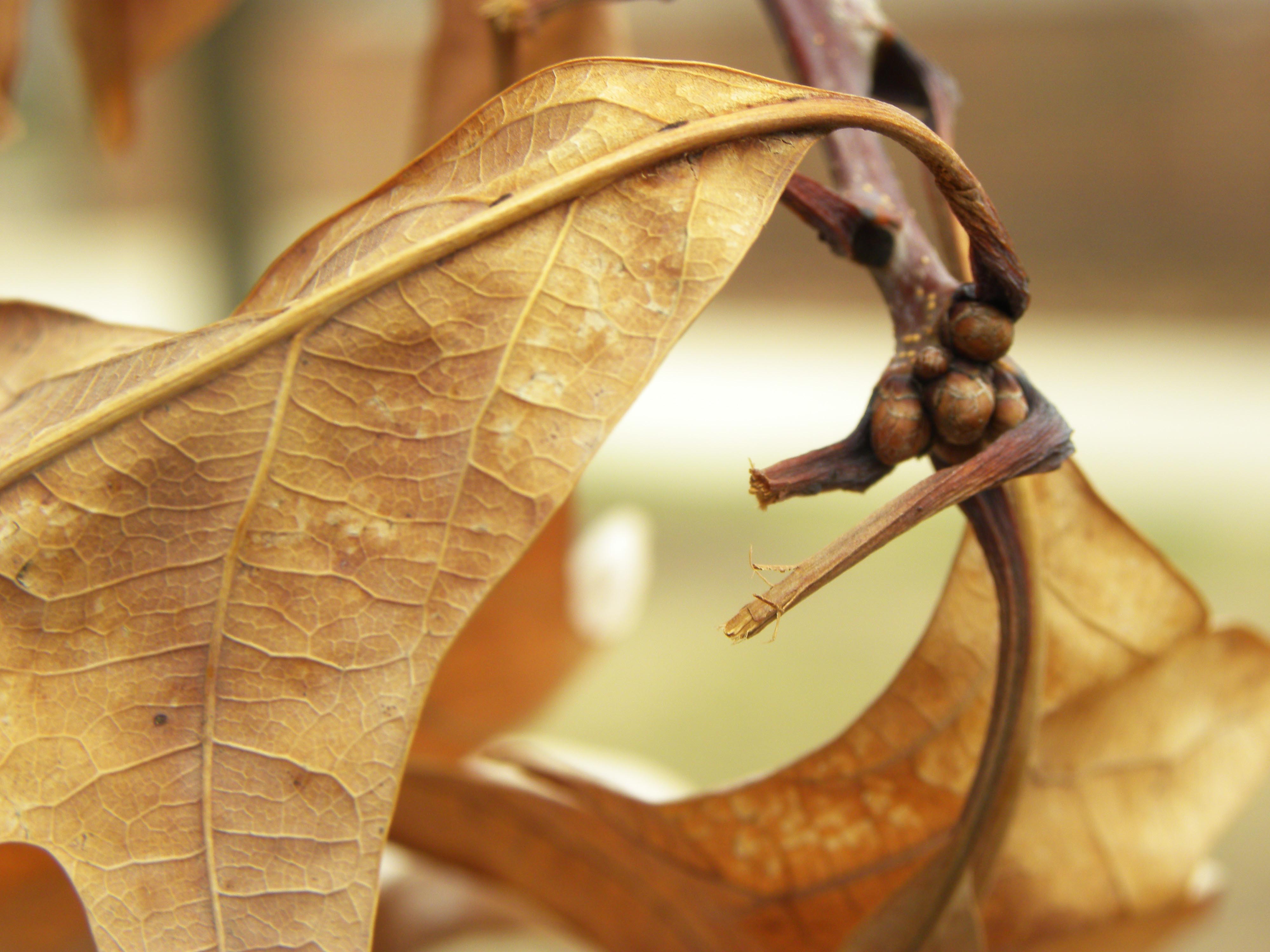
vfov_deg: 11.5
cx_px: 635
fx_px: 4733
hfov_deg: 15.3
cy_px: 476
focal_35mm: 129
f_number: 4.5
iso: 64
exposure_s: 1/117
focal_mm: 23
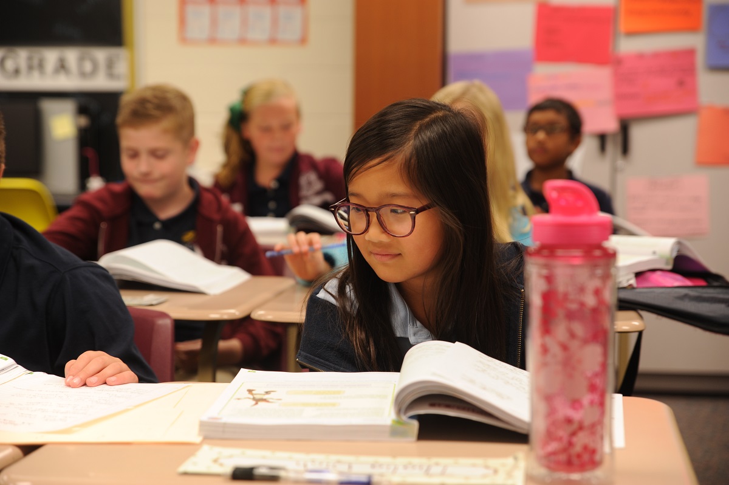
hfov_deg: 28.9
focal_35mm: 70
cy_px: 242
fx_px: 1416
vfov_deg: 19.4
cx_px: 364
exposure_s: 1/80
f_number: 4
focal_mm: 70
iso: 400
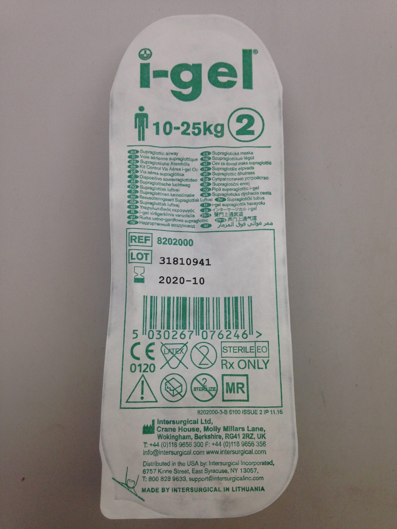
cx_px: 198
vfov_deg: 55.4
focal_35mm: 33
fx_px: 505
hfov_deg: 42.9
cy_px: 264
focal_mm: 4.12
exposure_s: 1/120
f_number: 2.4
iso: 64
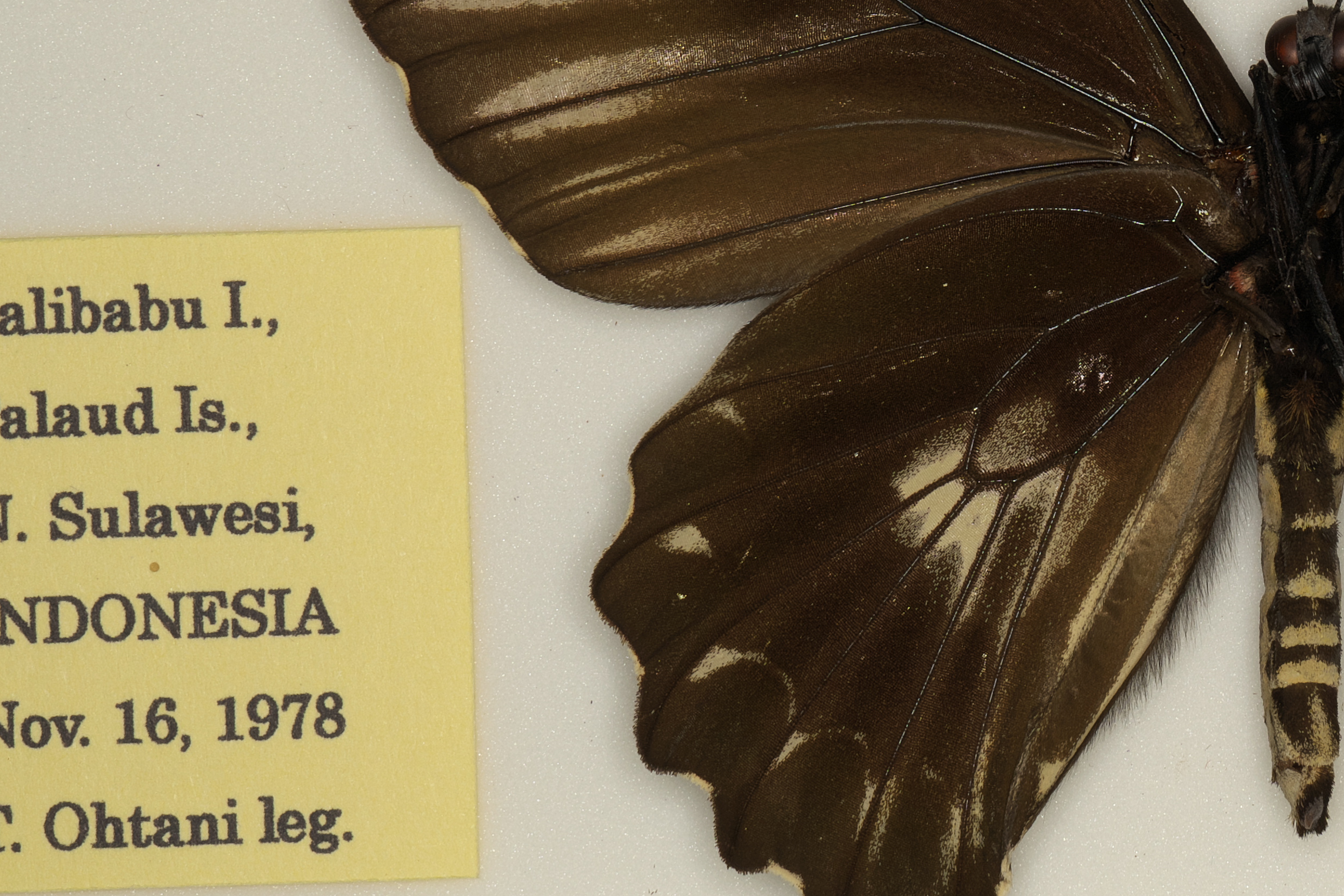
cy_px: 200
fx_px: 6756
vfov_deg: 7.6
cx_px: 1325
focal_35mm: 181
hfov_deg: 11.3
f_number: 11
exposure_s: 1
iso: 100
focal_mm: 50
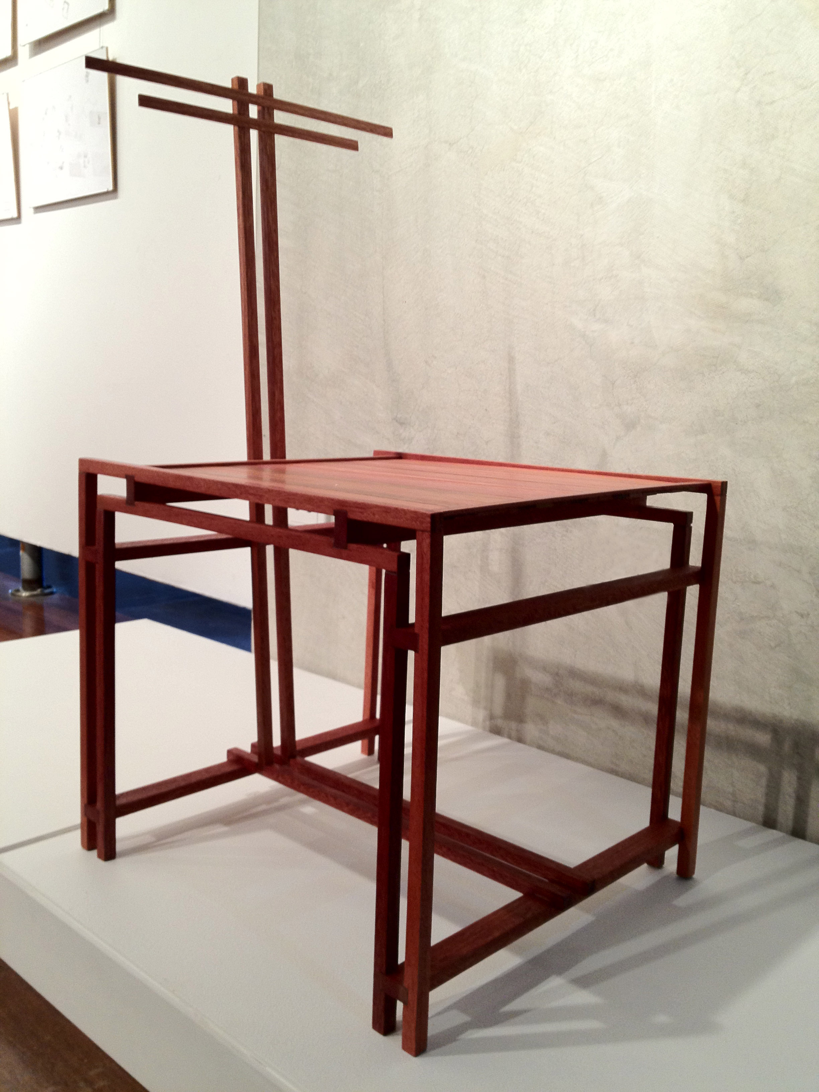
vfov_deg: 52.6
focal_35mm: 35
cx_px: 410
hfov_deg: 40.7
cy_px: 546
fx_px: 1104
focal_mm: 4.28
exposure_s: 1/20
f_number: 2.4
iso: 125
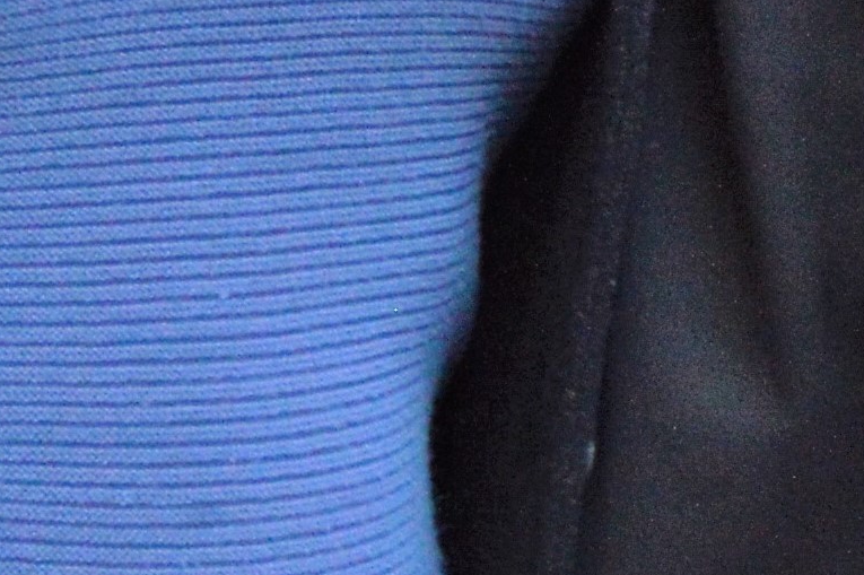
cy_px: -825
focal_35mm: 264
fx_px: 6332
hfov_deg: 7.4
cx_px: 1891
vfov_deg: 5.0
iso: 640
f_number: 3.8
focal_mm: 24
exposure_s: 1/60
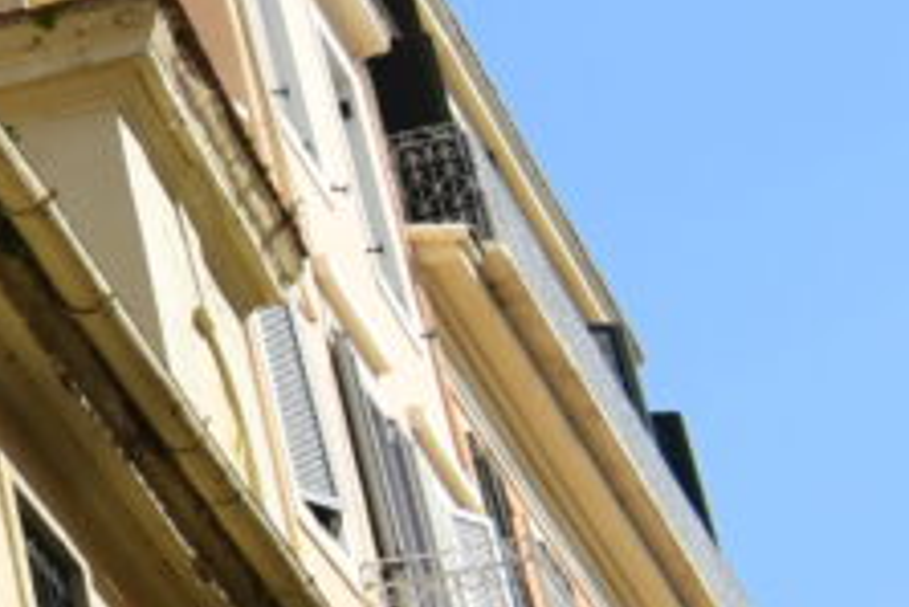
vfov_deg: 7.3
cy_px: -106
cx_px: -2058
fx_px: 4699
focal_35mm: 186
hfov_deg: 8.6
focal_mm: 18
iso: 100
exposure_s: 1/320
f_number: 9
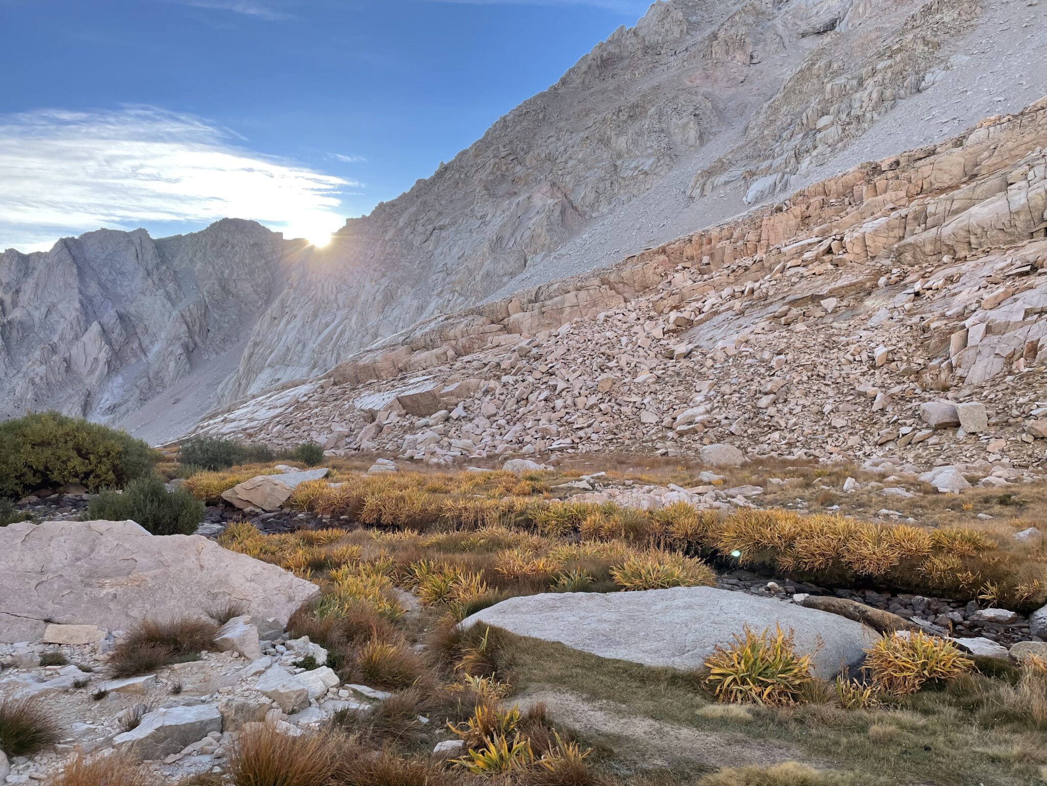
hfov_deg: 67.3
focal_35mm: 26
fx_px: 786
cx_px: 524
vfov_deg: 53.1
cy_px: 393
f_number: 1.6
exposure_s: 1/1033
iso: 32
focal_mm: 4.2
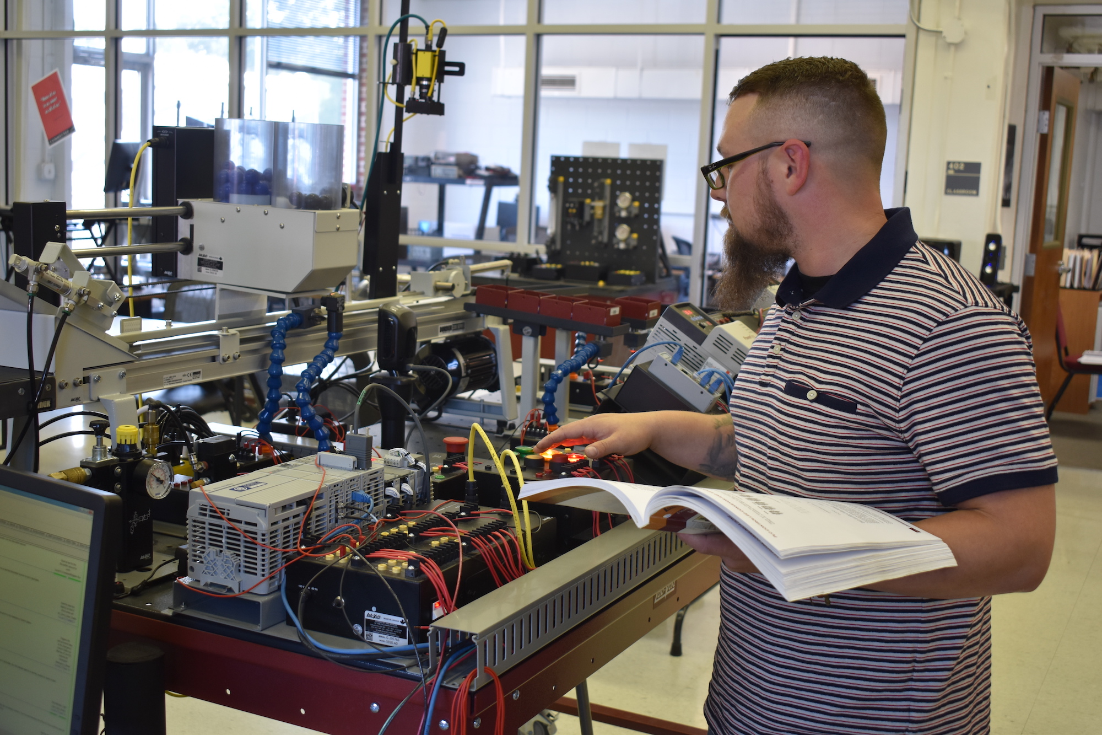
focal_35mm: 44
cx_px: 551
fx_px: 1331
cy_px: 368
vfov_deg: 30.8
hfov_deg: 45.0
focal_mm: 29
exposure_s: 1/80
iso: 400
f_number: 4.5
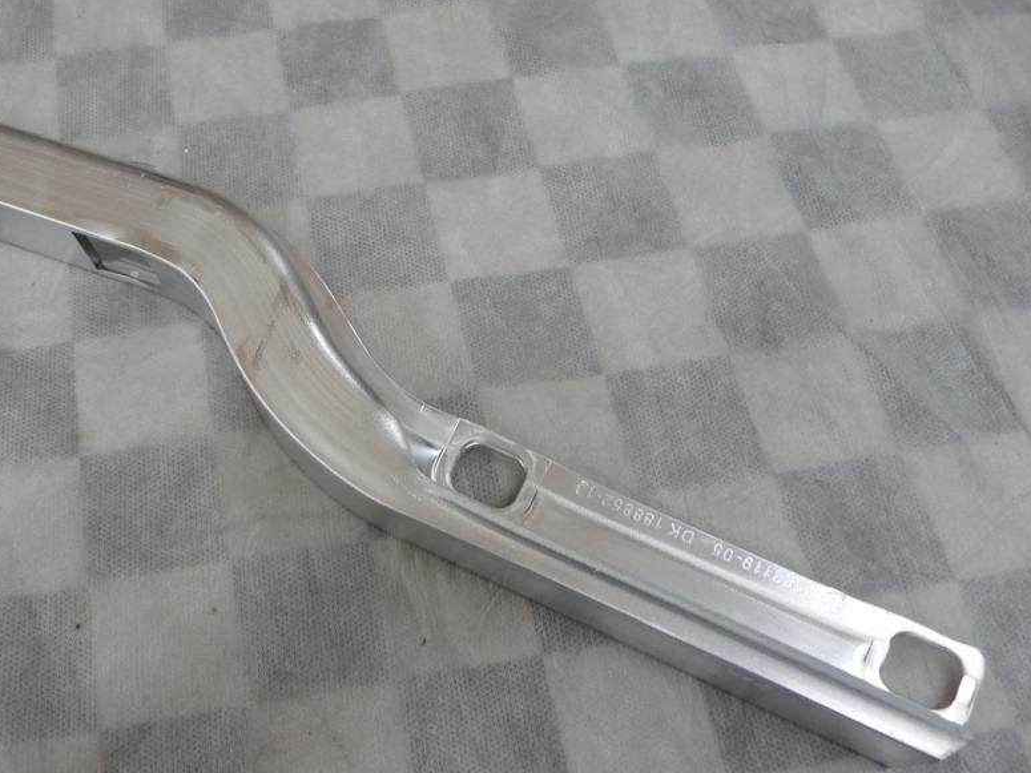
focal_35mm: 37
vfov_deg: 38.5
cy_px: 475
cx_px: 374
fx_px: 1102
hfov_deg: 49.6
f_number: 3.3
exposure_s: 1/30
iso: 160
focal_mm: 4.7
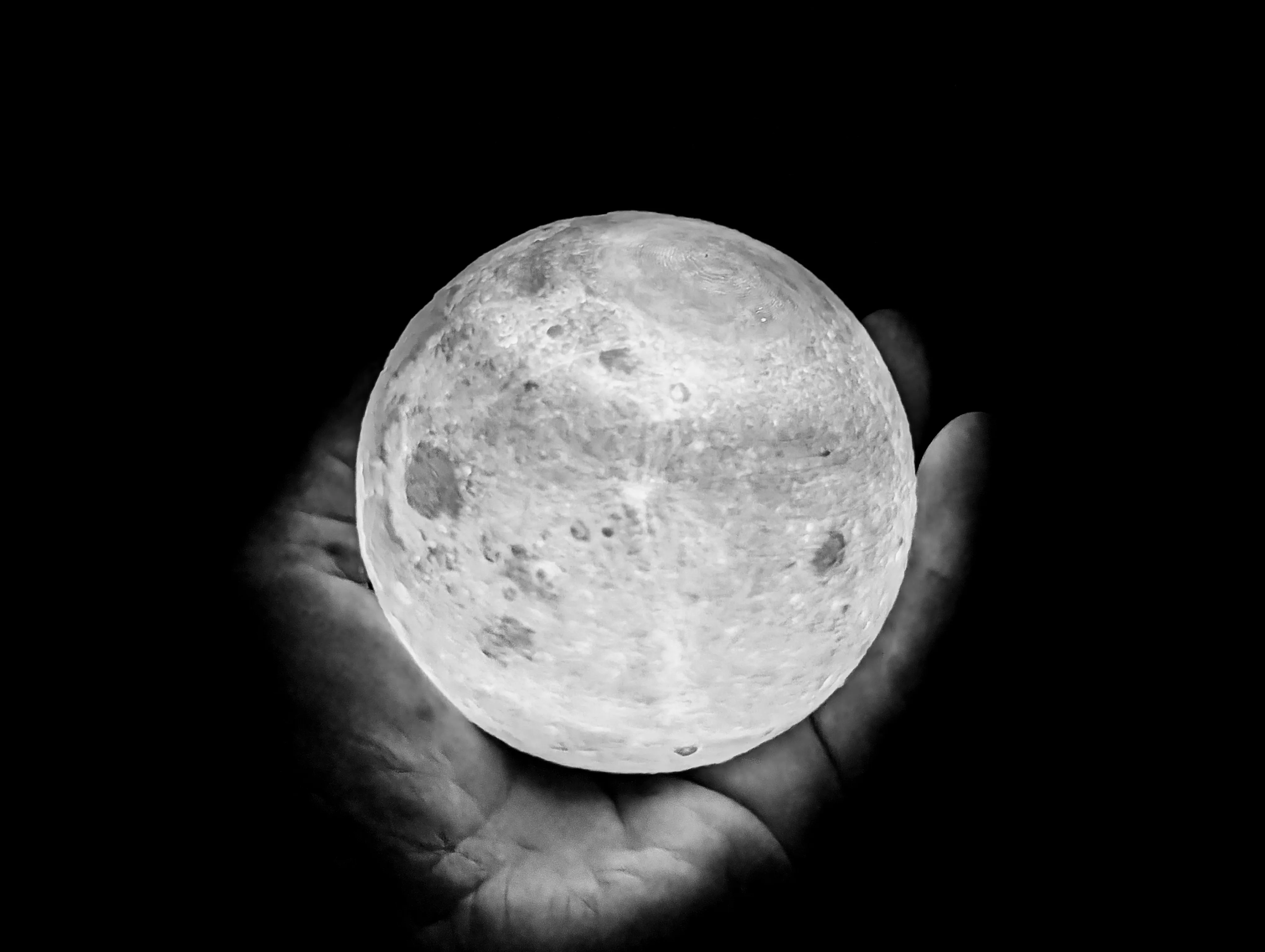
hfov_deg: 38.9
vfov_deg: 29.7
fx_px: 1793
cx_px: 632
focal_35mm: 49
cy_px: 476
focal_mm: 6.9
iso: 544
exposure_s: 1/25
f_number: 1.68
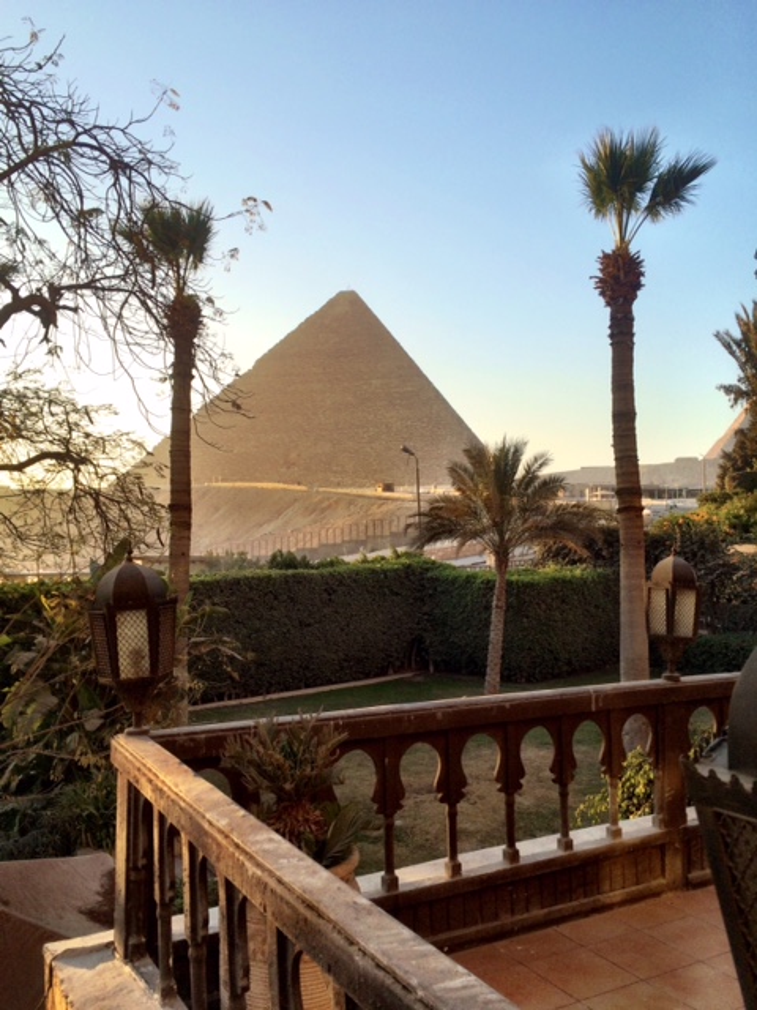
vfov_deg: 61.7
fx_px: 846
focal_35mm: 29
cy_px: 505
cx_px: 378
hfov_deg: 48.2
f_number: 2.2
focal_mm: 4.15
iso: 32
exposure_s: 1/402
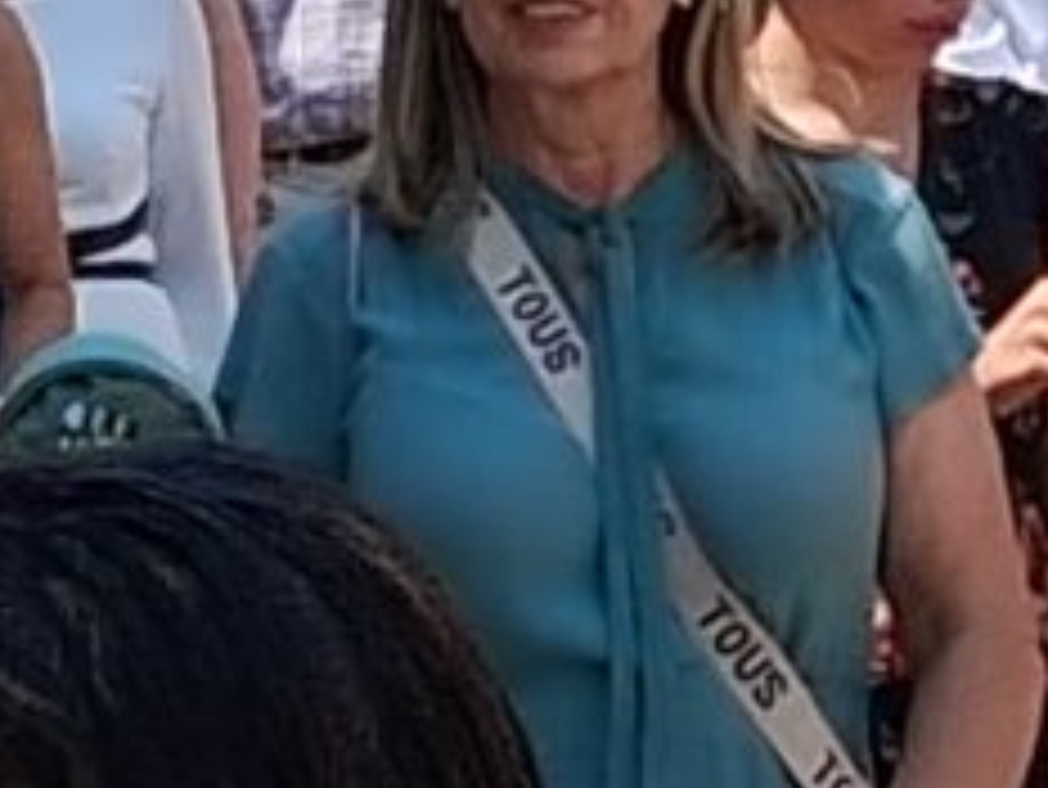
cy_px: -385
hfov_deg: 14.2
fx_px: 3847
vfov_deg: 11.2
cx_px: 1687
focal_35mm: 127
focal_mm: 3.98
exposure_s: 1/651
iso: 25
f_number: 1.8
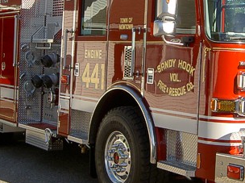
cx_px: 178
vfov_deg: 17.5
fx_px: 594
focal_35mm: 84
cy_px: 59
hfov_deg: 23.1
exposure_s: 1/200
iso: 50
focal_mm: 5.6
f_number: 4.7
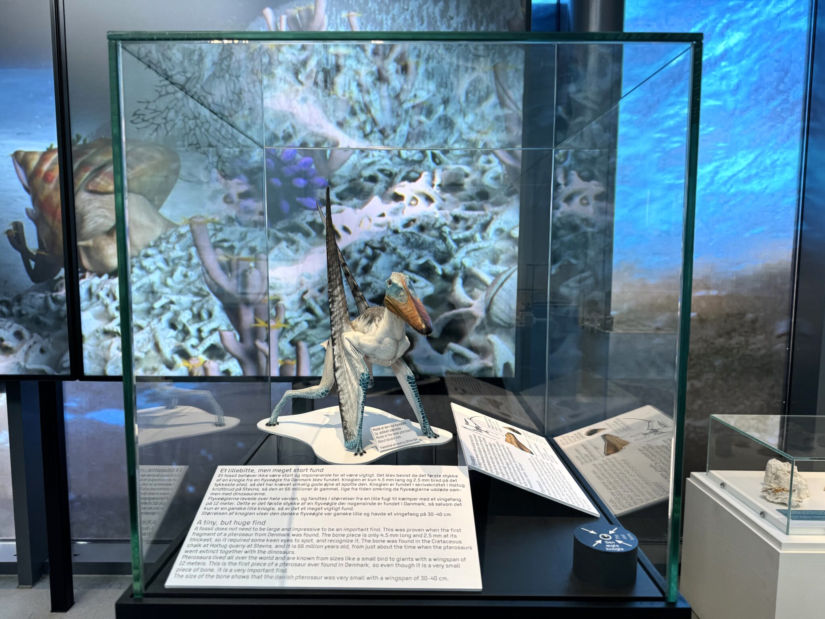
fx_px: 572
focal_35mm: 24
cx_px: 412
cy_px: 310
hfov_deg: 71.6
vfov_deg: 56.8
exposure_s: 1/120
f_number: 1.78
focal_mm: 6.76
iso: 80
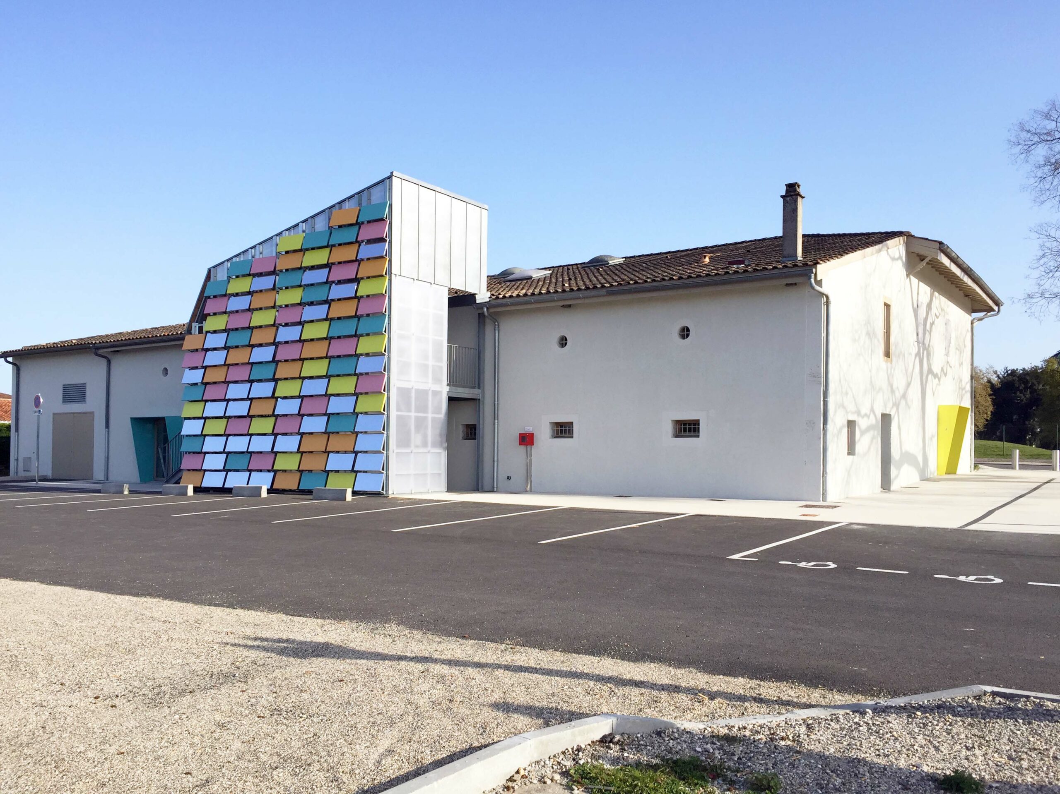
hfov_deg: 61.7
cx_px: 530
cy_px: 397
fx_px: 888
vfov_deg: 48.2
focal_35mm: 29
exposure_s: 1/1582
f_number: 2.2
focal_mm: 4.15
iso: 32
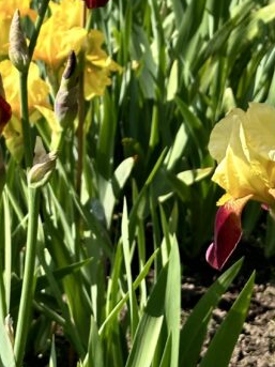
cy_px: -26
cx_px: 126
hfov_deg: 11.4
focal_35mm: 130
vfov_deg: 14.8
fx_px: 1378
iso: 64
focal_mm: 6.86
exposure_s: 1/2114
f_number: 1.78
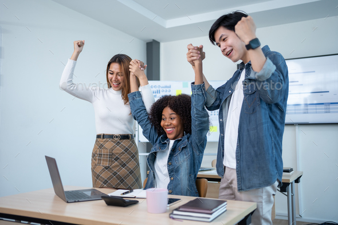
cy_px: 112
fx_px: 328
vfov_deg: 37.8
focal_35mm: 35
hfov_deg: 54.4
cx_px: 169
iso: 200
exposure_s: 1/200
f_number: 2
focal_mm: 35
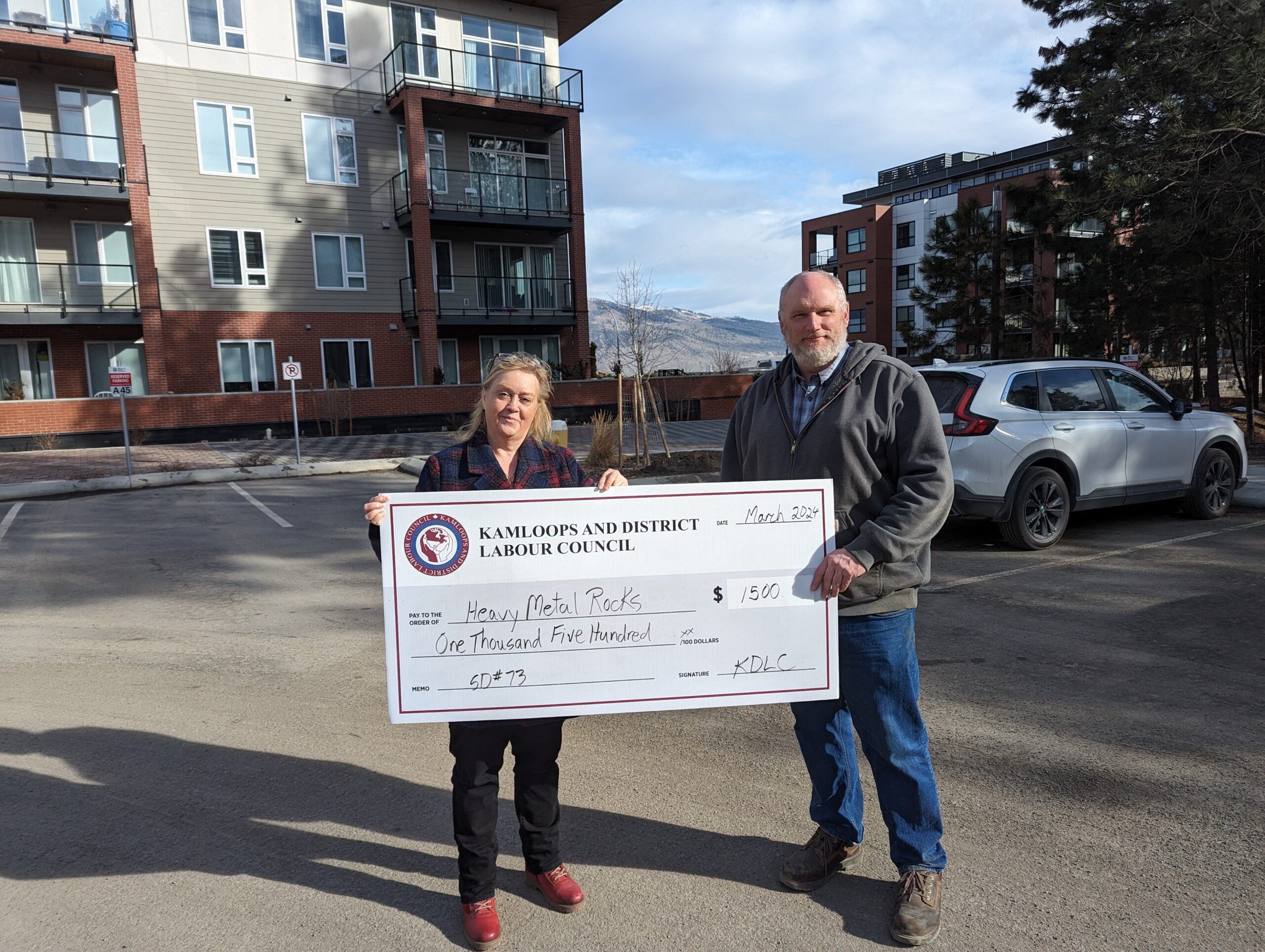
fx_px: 878
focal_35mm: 24
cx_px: 632
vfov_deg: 56.9
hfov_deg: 71.5
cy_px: 476
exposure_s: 1/1919
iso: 59
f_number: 1.85
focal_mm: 6.81
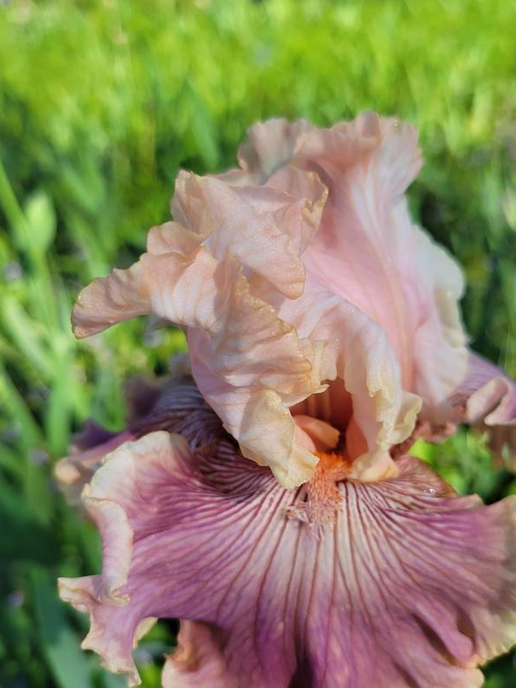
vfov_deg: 55.2
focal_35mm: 33
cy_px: 389
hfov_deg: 42.8
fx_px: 656
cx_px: 297
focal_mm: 5.4
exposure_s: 1/1402
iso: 40
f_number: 1.8
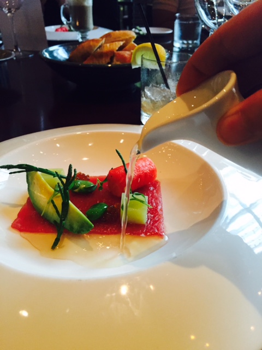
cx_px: 131
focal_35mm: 29
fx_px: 293
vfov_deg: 61.7
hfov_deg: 48.2
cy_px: 175
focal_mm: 4.15
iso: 250
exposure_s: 1/30
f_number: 2.2
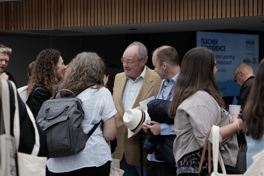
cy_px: 88
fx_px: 609
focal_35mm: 83
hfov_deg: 24.5
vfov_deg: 16.5
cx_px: 132
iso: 800
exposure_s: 1/500
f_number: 2.8
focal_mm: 55
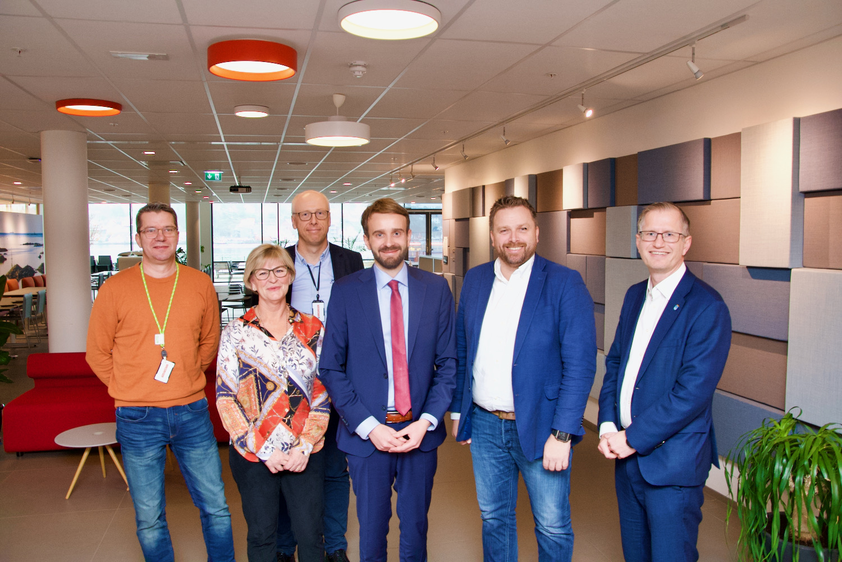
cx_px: 421
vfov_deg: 47.9
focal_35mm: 27
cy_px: 281
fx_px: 631
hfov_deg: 67.4
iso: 2500
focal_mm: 18
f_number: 4.5
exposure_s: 1/100
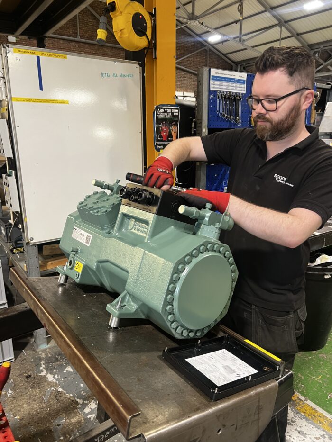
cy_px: 221
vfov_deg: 67.3
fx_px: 332
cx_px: 166
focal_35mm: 26
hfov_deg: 53.1
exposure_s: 1/50
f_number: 1.5
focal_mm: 5.7
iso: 160
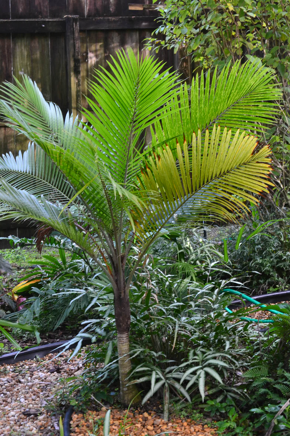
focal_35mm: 82
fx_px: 997
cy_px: 218
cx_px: 145
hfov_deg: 16.6
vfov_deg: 24.6
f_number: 8
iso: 1600
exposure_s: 1/50
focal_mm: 55
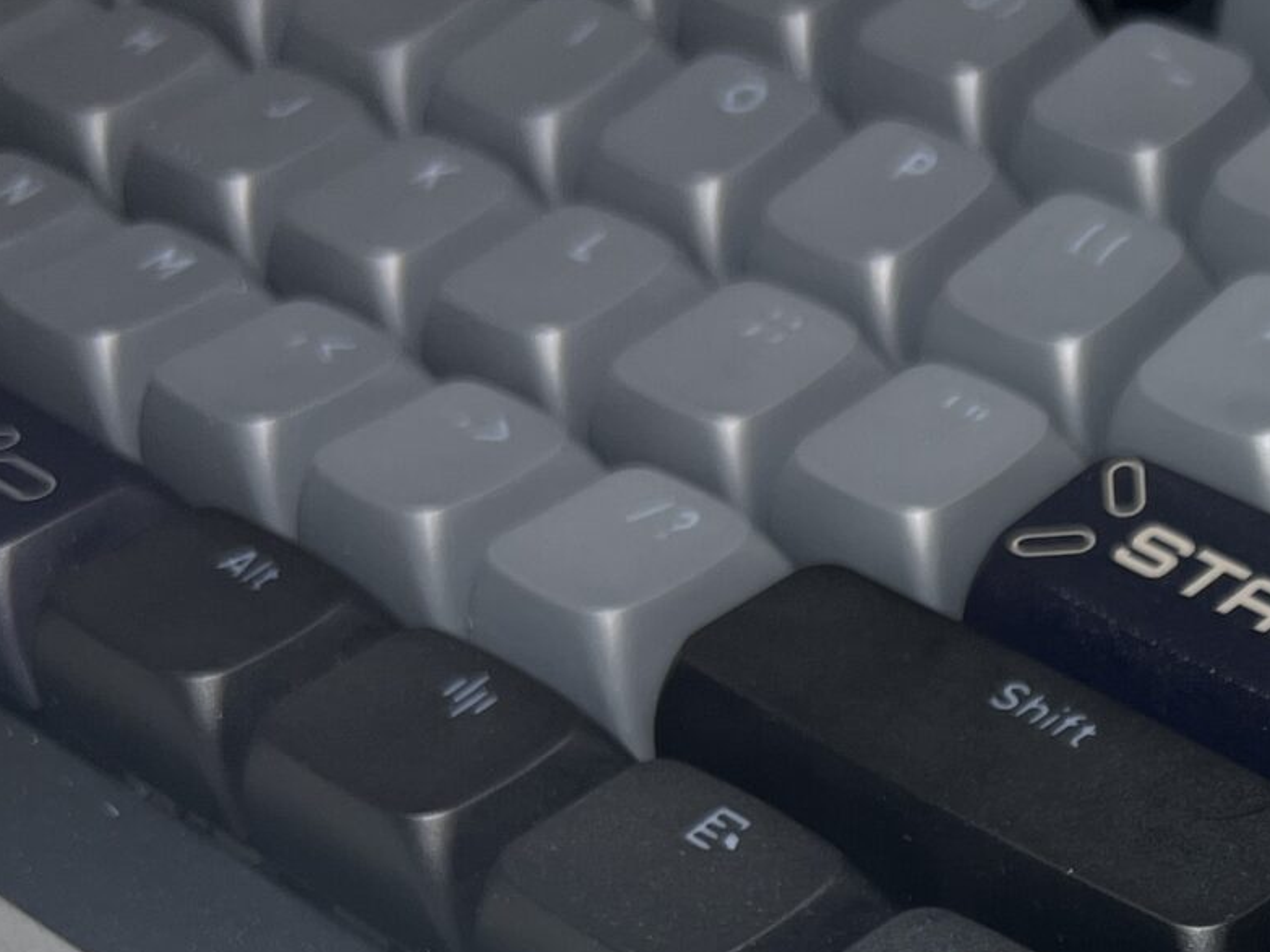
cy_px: 1132
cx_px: 1651
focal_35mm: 85
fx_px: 3118
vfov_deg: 16.7
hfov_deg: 20.9
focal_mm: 5.7
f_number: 1.5
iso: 40
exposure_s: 1/121
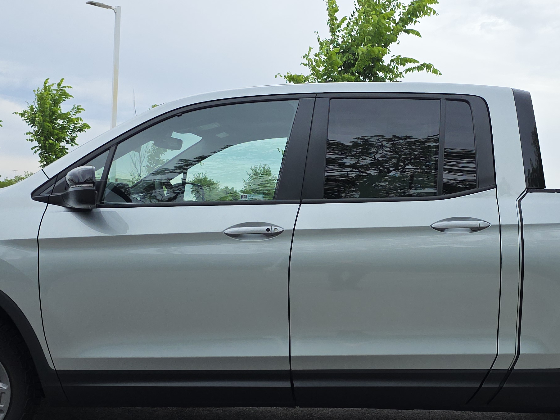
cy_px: 256
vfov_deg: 28.5
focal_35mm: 51
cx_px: 356
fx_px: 825
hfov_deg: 37.2
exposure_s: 1/4145
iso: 80
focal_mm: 6.3
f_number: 1.7
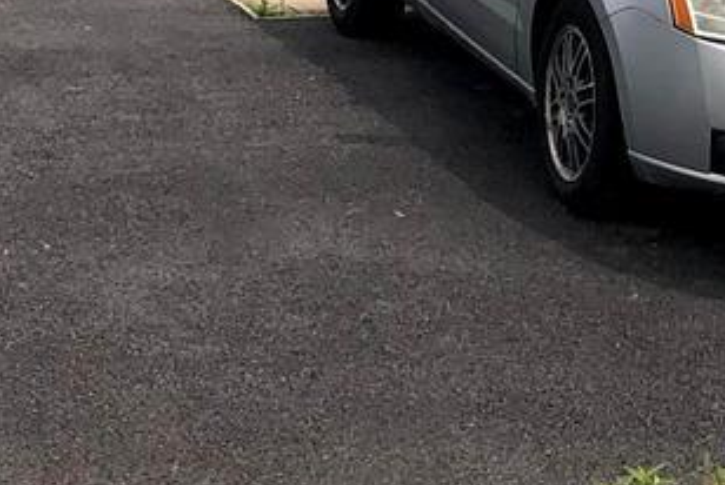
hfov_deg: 15.0
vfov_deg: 9.5
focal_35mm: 136
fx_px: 2741
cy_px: -485
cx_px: 487
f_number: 1.8
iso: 20
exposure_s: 1/2315
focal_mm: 3.99
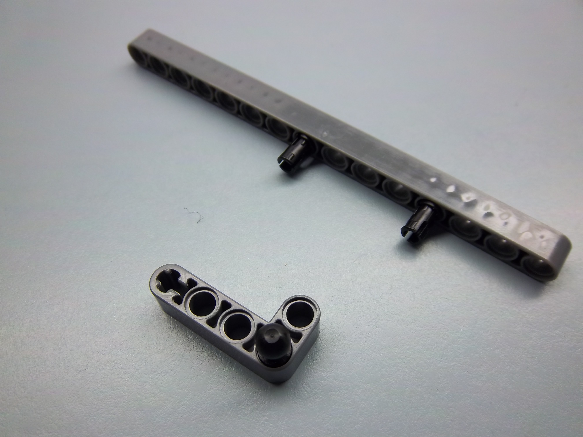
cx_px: 292
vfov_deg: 49.7
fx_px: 472
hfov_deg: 63.4
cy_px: 218
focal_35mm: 28
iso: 64
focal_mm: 5.05
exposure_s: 1/40
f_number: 3.5
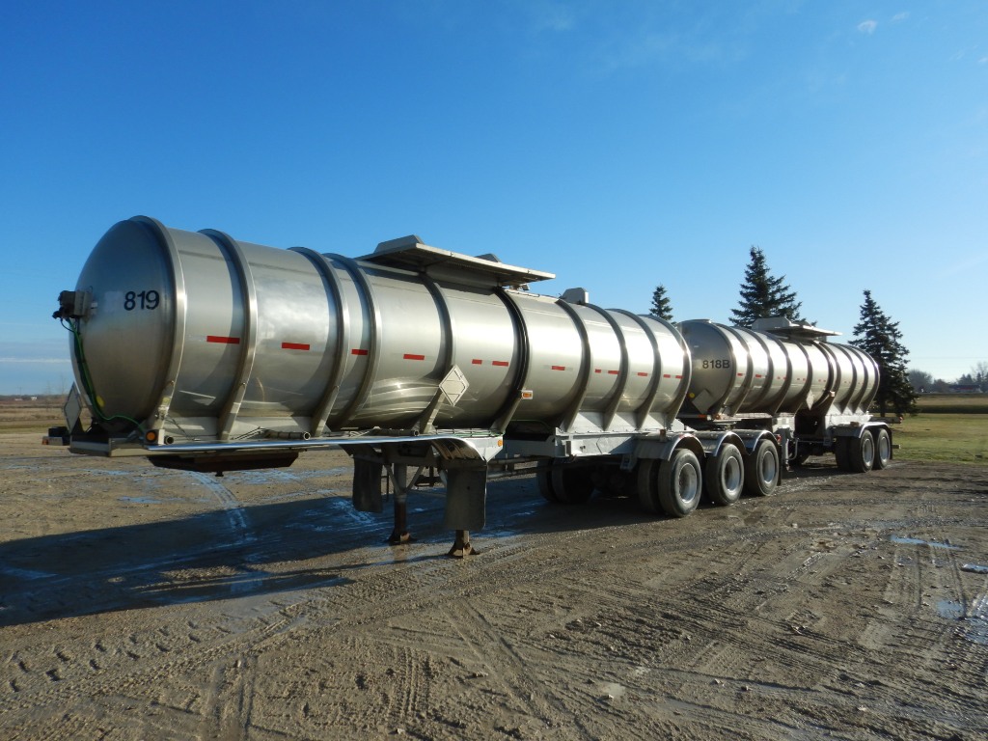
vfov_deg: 56.8
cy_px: 370
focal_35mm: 24
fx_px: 685
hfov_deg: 71.6
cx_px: 494
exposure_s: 1/1000
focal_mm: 4.3
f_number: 4.1
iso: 125
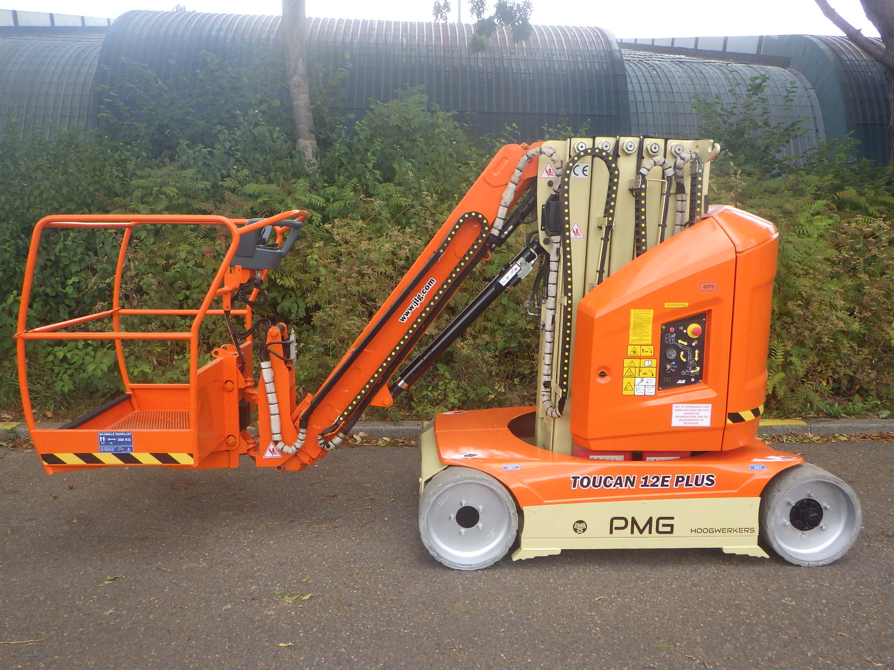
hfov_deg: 63.4
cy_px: 335
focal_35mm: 28
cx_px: 447
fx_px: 723
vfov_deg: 49.7
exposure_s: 1/160
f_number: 3.5
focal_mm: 5
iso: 125
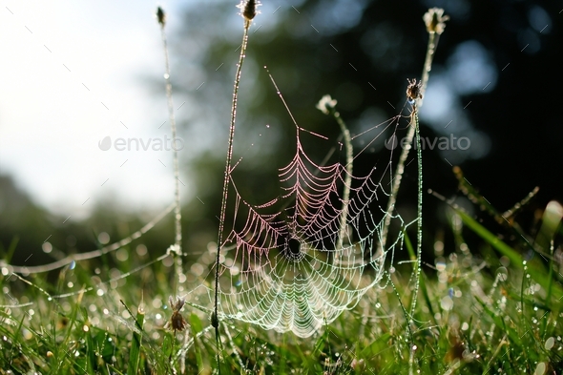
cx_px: 282
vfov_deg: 22.6
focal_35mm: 60
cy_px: 188
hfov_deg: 33.4
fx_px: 938
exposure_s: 1/8000
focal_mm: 40
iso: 200
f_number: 3.2
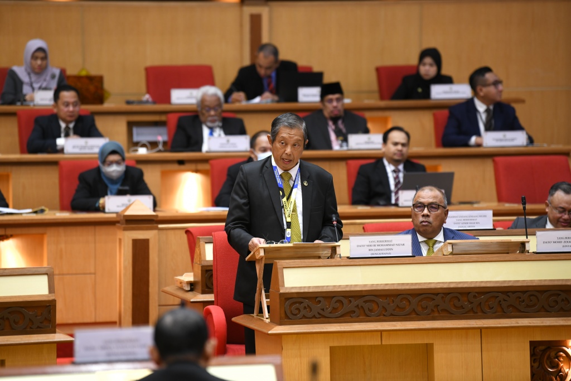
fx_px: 3172
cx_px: 286
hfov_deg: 10.3
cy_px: 190
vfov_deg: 6.9
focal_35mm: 200
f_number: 3.5
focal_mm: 200
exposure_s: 1/160
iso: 1600
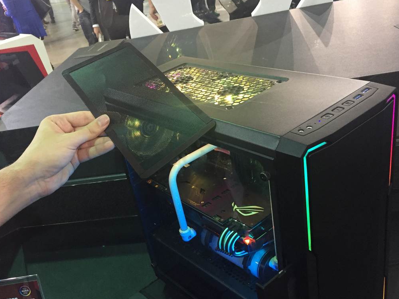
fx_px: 426
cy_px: 175
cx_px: 173
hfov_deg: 50.0
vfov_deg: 38.5
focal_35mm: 37
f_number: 2.2
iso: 160
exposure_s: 1/30
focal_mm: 4.15
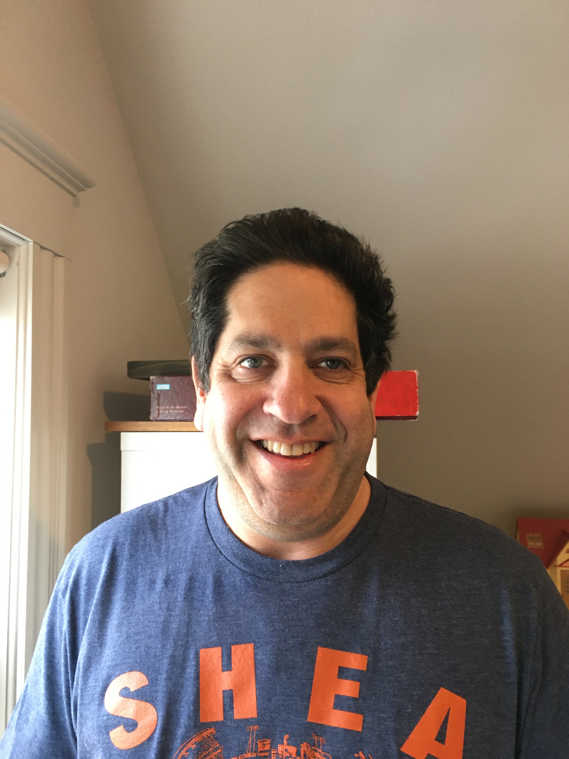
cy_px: 380
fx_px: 636
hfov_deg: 48.2
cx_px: 284
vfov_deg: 61.7
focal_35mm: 29
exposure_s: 1/30
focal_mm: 4.15
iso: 125
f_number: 2.2
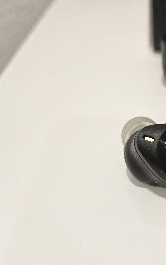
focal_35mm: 33
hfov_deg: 34.4
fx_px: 239
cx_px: 171
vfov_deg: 58.1
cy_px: 133
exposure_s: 1/120
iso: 200
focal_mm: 5.4
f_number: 1.8
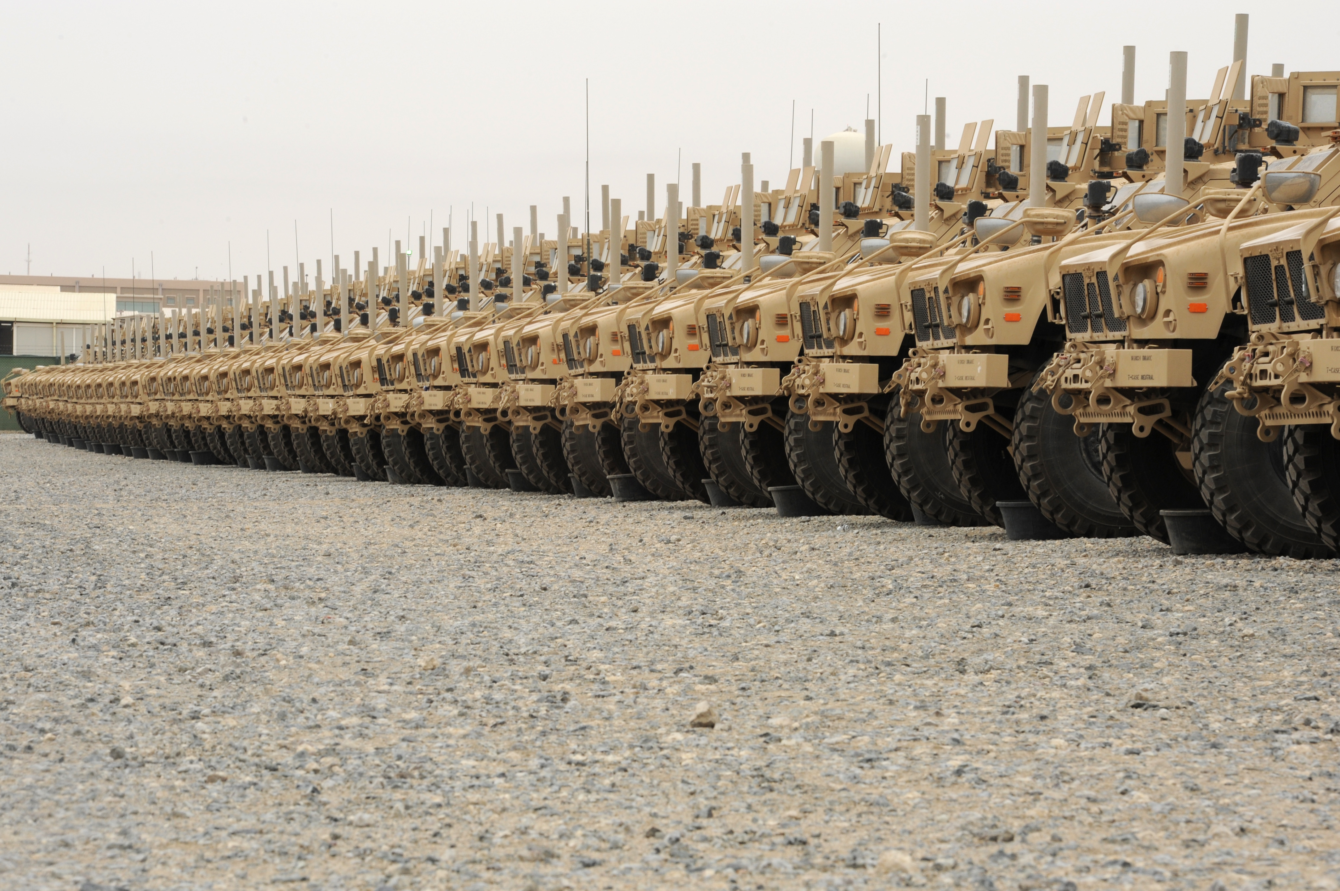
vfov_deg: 8.8
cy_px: 446
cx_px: 670
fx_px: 5766
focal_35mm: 155
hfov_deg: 13.3
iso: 500
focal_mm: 155
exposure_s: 1/60
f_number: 16
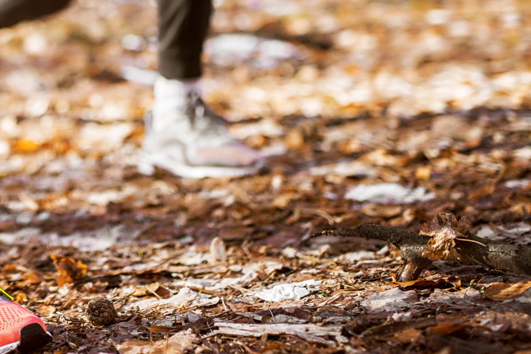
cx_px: -44
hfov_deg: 15.9
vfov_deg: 10.9
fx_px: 1844
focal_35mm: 125
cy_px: -11
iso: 400
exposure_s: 1/1000
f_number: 2
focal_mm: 50
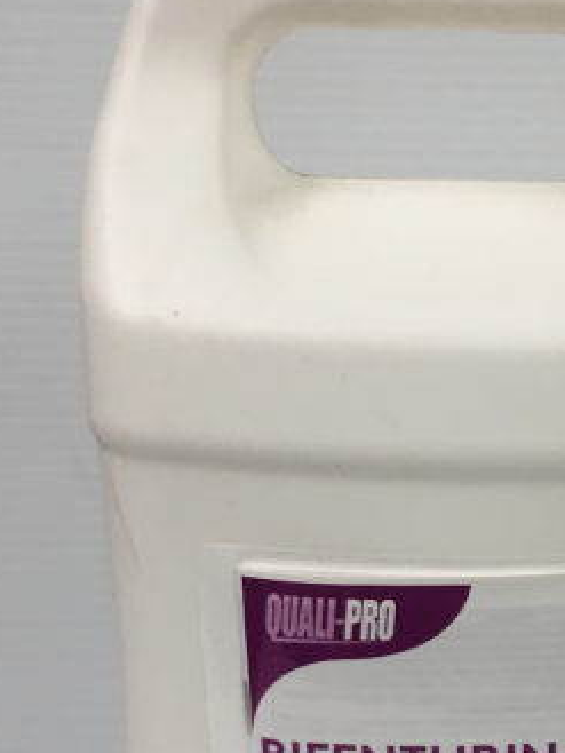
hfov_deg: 21.2
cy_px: 529
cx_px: 563
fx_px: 1457
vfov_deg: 28.7
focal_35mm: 67
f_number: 2.2
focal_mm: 4.15
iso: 25
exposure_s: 1/30
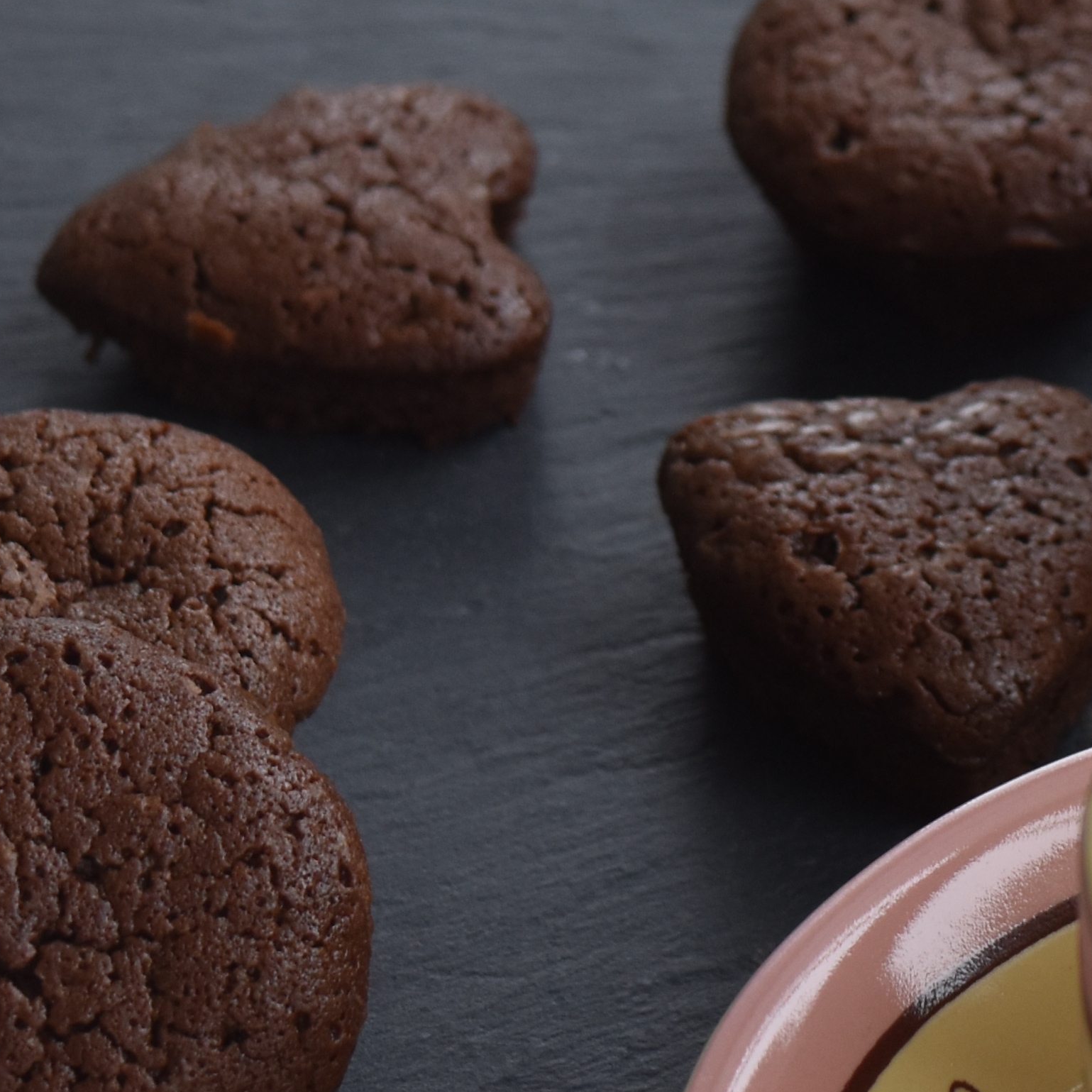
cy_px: 166
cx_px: 1028
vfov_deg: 7.8
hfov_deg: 7.8
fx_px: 7982
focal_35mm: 224
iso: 400
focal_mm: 45
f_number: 5
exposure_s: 1/100
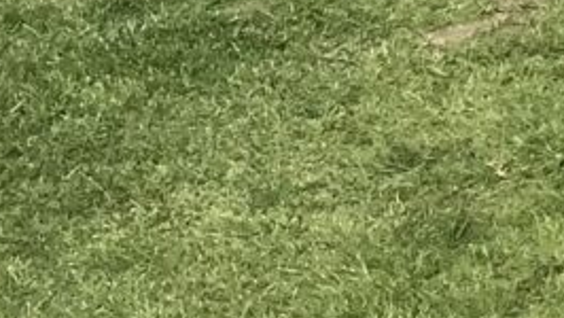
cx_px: 1359
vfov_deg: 5.9
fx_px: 2918
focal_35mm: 195
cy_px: -541
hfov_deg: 9.7
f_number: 2.4
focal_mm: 3.3
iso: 25
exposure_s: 1/1294
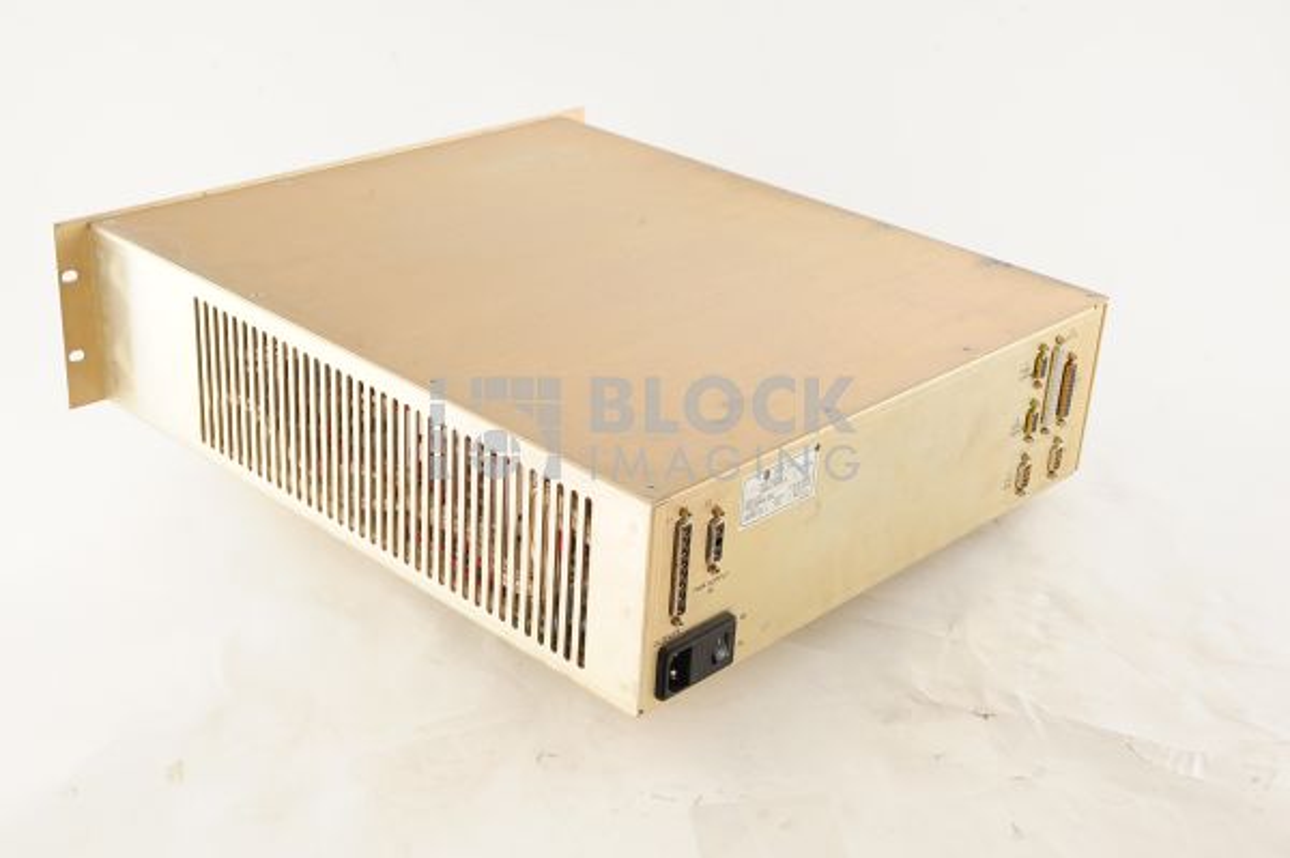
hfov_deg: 39.6
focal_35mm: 50
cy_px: 429
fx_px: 1790
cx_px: 645
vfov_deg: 26.9
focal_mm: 50
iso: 1600
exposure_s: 1/125
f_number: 11
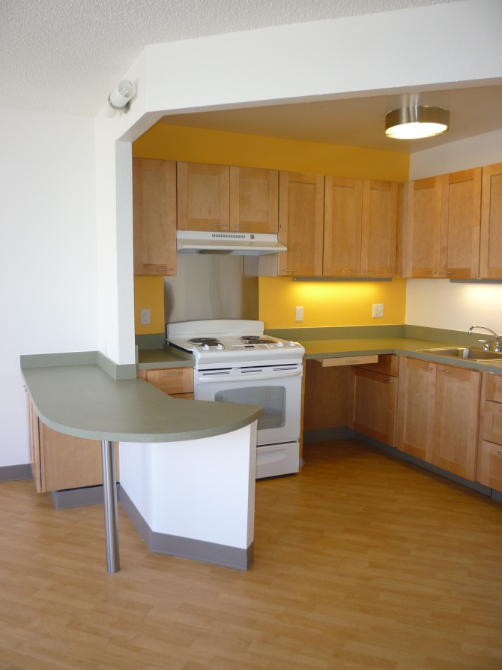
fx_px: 561
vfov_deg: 61.7
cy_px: 335
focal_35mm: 29
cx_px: 251
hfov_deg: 48.2
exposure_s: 1/40
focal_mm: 5.2
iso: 100
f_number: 3.3
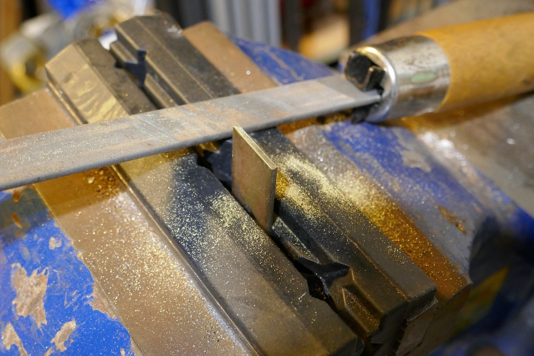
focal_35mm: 48
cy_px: 178
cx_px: 267
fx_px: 712
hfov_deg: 41.1
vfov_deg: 28.1
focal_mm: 17.3
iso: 1600
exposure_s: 1/50
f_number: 5
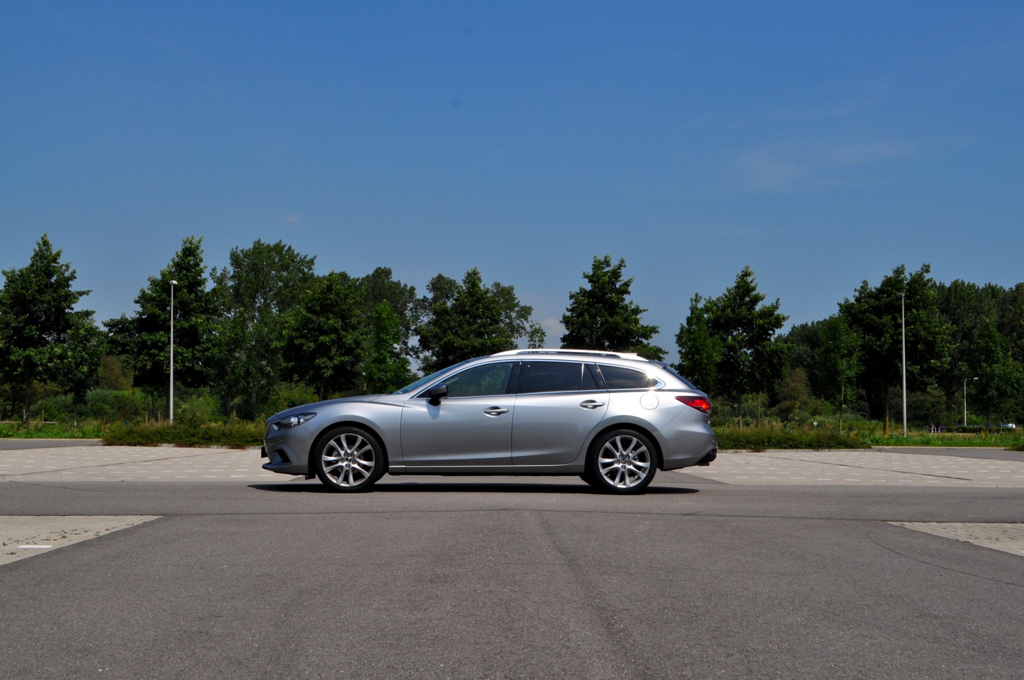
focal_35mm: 44
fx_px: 1236
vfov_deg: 30.8
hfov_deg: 45.0
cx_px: 512
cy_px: 340
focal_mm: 29
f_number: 11
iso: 200
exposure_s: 1/500
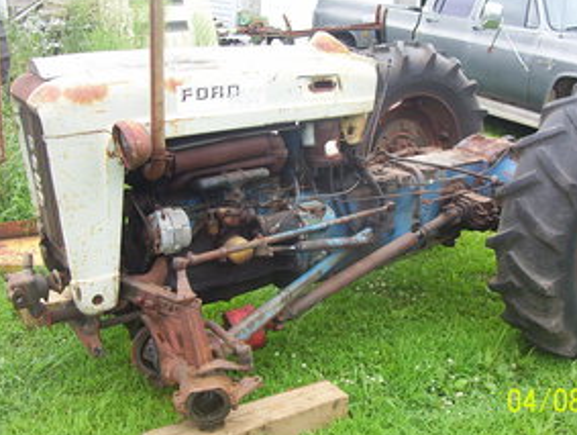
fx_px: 868
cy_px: 202
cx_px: 347
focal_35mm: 52
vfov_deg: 28.1
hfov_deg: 36.6
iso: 100
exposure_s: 1/377
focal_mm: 5.77
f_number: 2.73
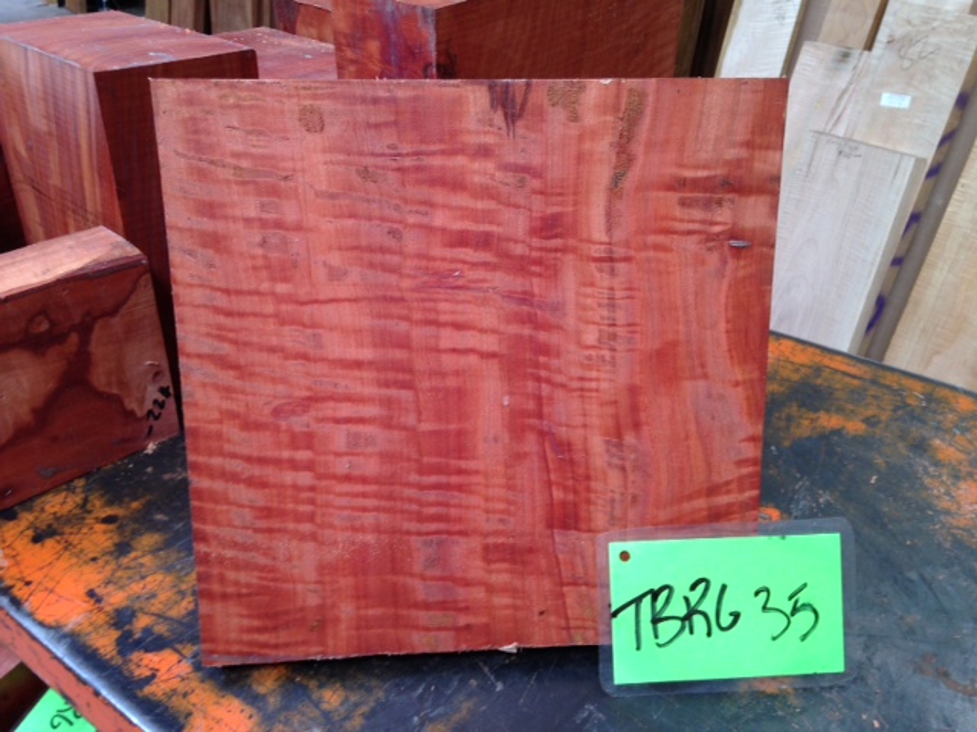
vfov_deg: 42.9
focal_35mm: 33
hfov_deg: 55.4
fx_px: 931
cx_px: 488
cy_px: 366
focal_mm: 4.12
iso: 50
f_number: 2.4
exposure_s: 1/20
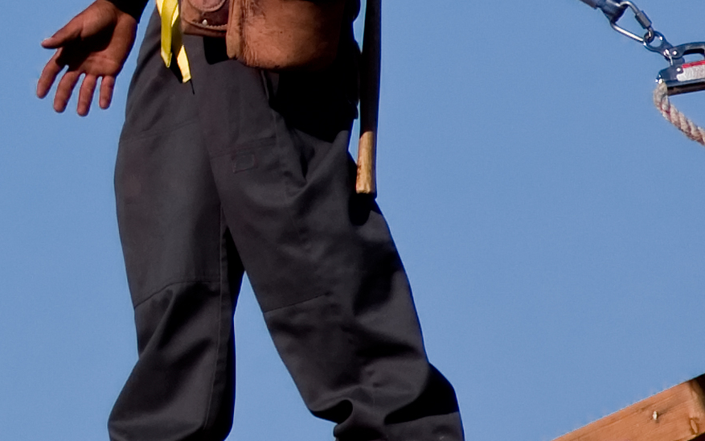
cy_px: -56
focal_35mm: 1571
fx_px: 30183
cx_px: -273
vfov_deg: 0.8
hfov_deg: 1.3
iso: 200
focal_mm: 300
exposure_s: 1/400
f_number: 13
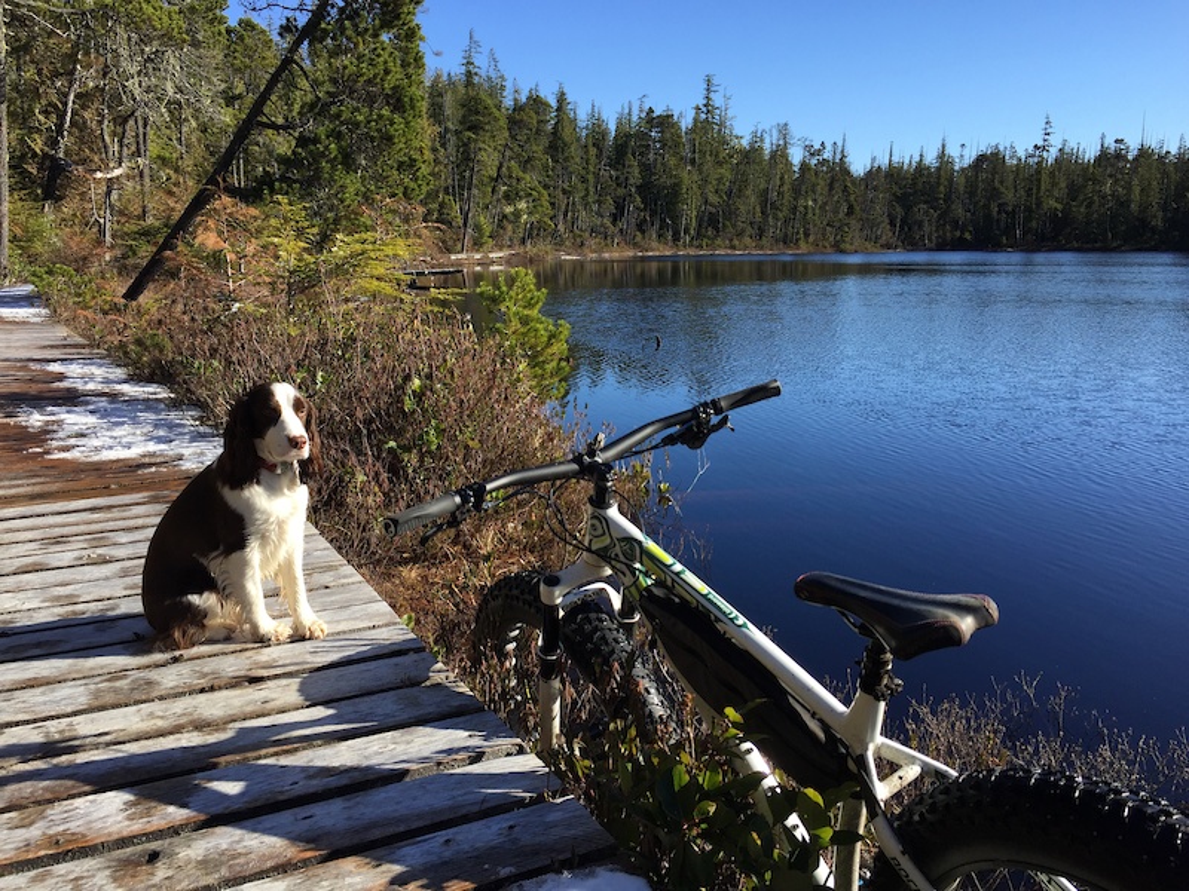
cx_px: 594
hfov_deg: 61.7
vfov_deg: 48.2
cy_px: 446
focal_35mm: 29
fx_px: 996
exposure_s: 1/1130
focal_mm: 4.15
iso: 32
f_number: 2.2
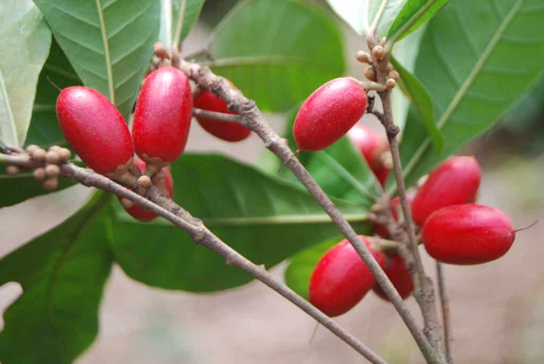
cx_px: 272
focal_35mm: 82
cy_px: 182
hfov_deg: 24.6
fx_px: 1248
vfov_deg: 16.6
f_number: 5.6
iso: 100
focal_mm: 55
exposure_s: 1/100
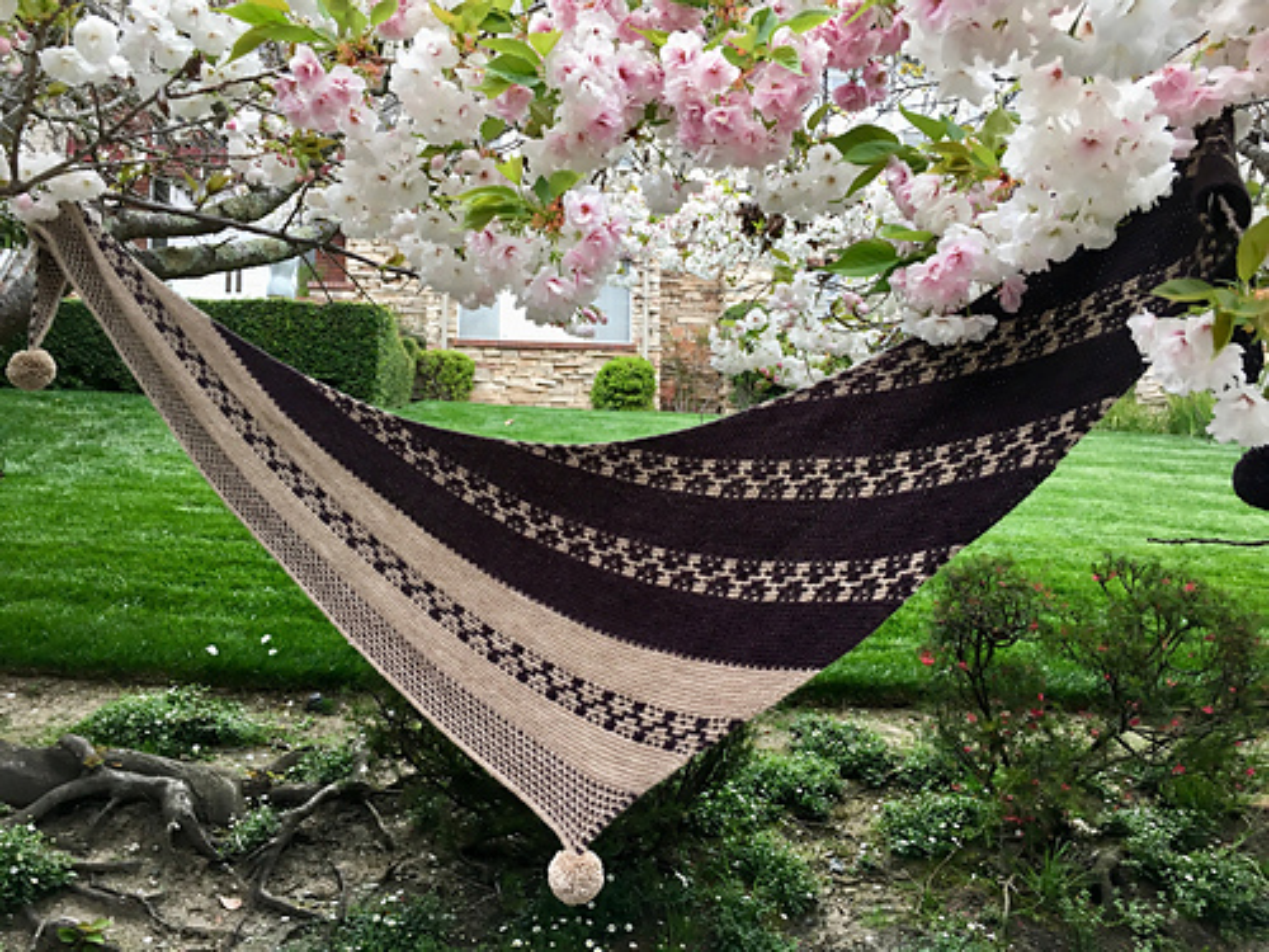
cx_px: 634
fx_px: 1063
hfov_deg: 61.7
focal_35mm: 29
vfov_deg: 48.2
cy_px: 476
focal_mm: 4.15
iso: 25
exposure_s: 1/40
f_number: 2.2
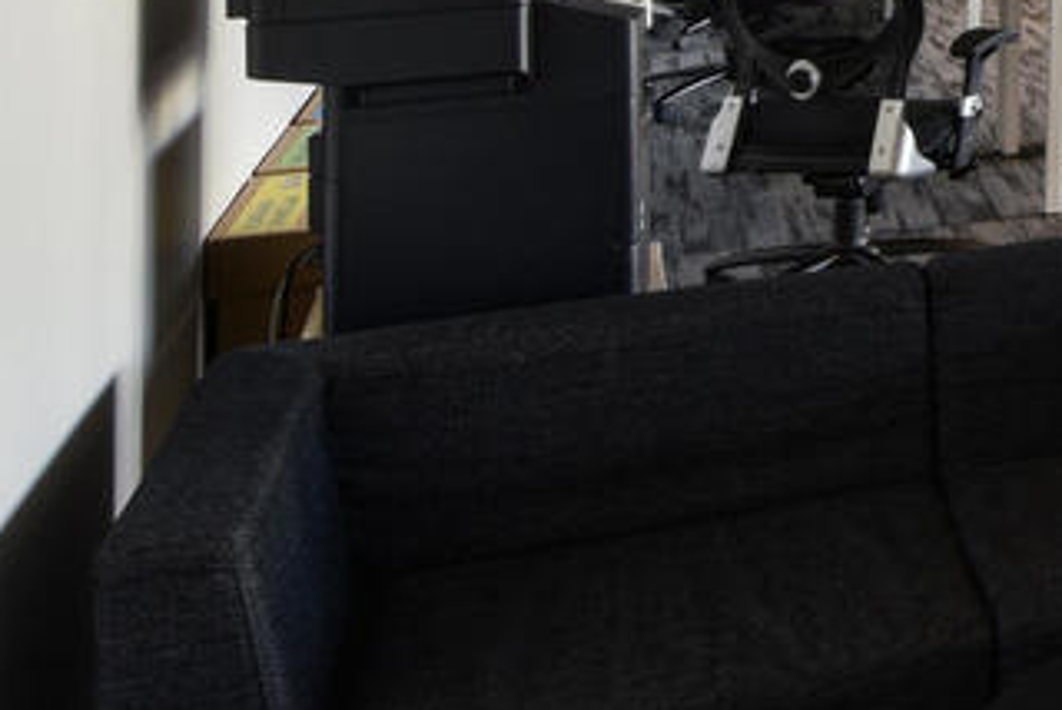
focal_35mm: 64
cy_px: -567
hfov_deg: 22.3
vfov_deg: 17.3
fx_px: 1890
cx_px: 1799
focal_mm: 16
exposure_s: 3
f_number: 16
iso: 64
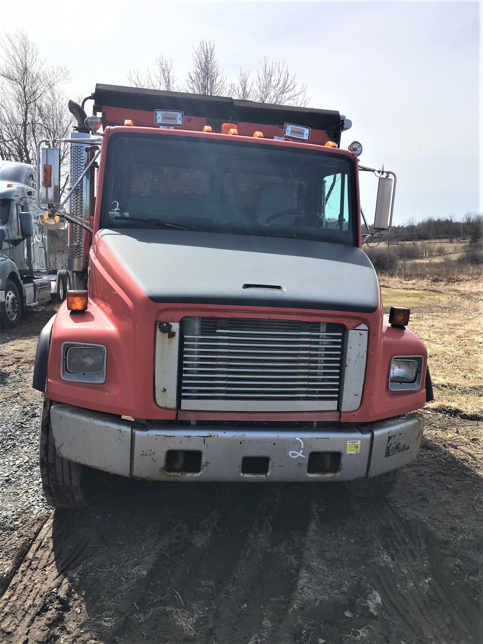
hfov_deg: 48.2
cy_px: 322
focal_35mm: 29
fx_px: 540
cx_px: 242
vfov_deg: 61.7
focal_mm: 4.15
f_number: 2.2
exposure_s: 1/1972
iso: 25
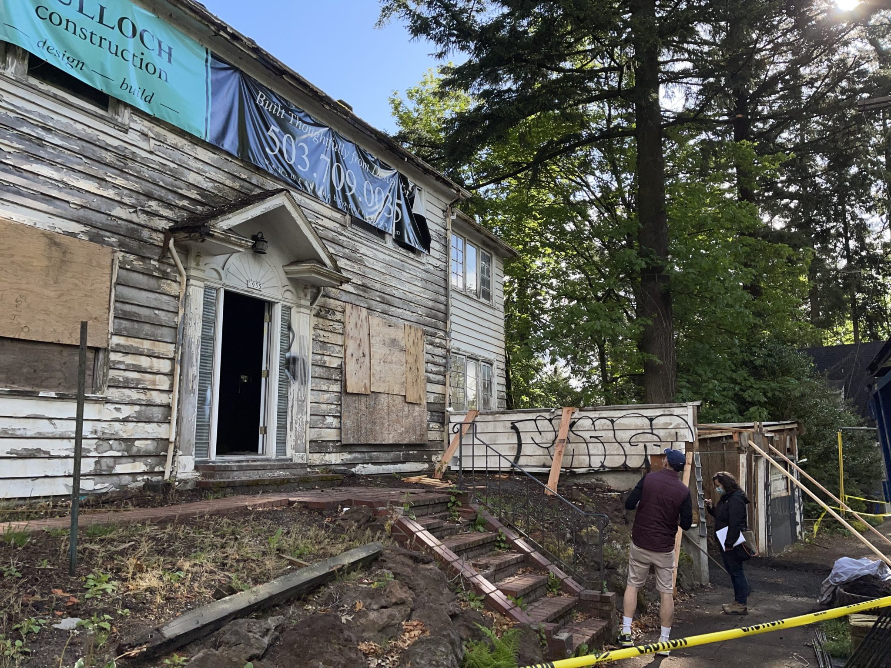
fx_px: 669
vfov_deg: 53.1
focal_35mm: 26
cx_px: 446
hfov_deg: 67.3
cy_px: 334
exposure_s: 1/2387
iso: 32
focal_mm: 5.1
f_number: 1.6
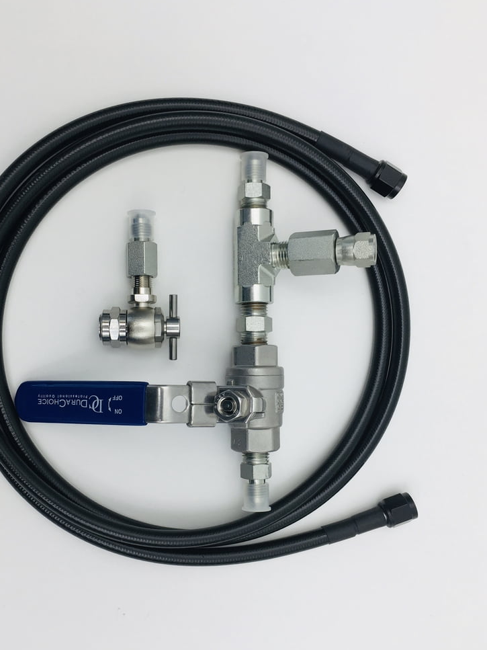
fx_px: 675
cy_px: 358
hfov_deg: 39.6
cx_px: 211
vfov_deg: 51.3
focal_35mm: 36
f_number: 2.2
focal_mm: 4.15
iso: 25
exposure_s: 1/120
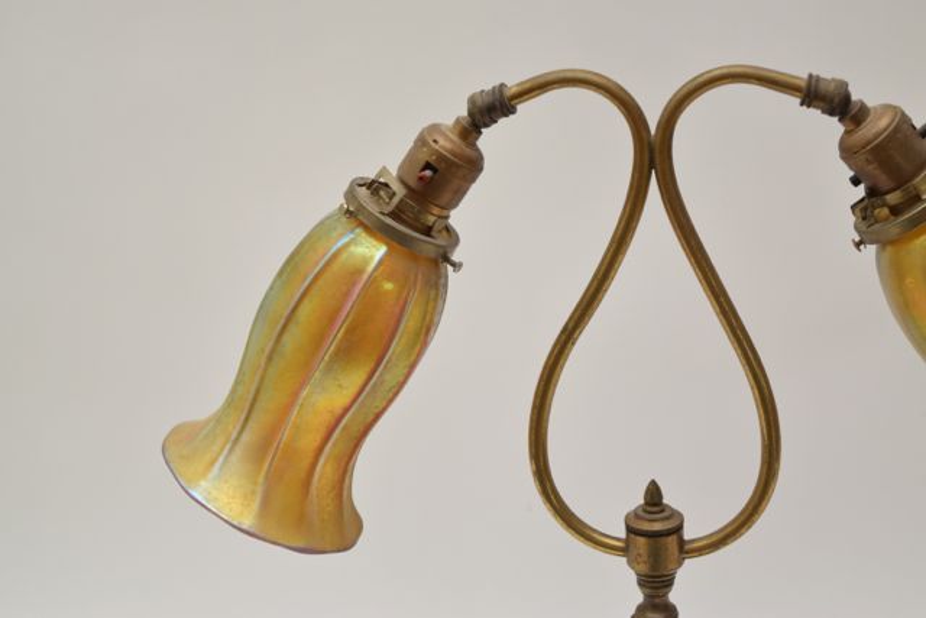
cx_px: 463
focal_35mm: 82
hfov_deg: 24.6
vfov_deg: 16.6
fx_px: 2122
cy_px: 309
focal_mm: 55
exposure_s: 1/125
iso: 800
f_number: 5.6
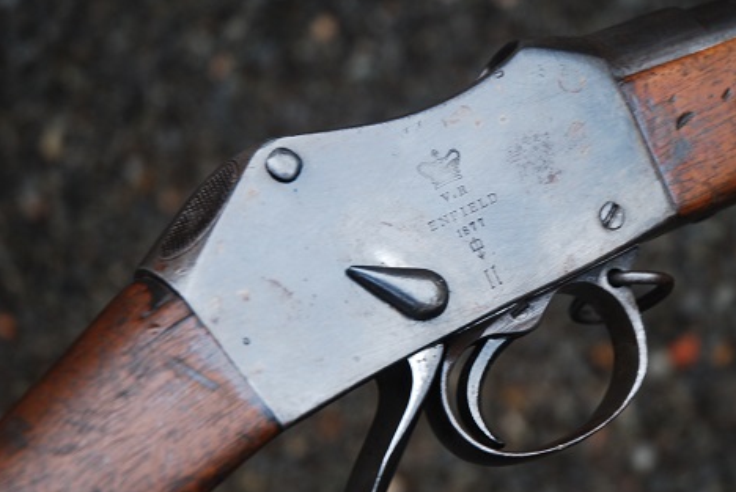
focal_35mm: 100
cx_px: 469
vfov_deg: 13.7
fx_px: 2046
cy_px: 259
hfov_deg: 20.3
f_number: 4.5
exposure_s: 1/60
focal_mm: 52
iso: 200
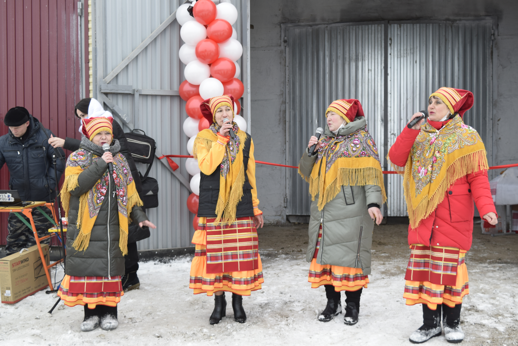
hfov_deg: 41.1
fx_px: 691
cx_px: 259
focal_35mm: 48
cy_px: 173
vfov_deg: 28.1
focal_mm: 32
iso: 400
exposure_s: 1/160
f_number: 7.1
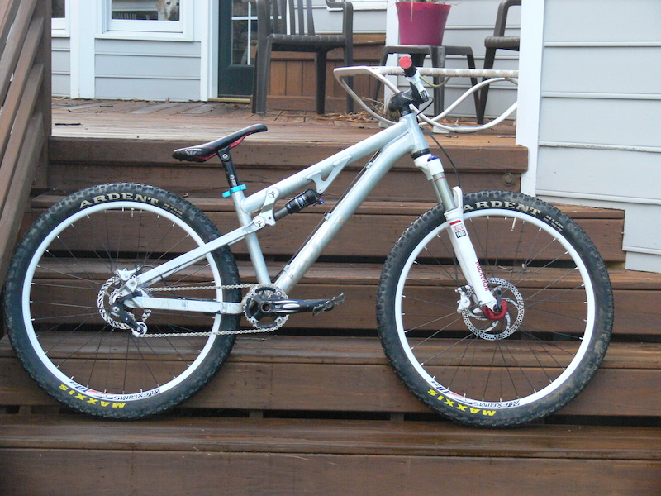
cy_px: 248
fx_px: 1470
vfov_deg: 19.1
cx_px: 330
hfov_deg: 25.3
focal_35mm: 77
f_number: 3.6
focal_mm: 16.3
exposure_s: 1/125
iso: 400
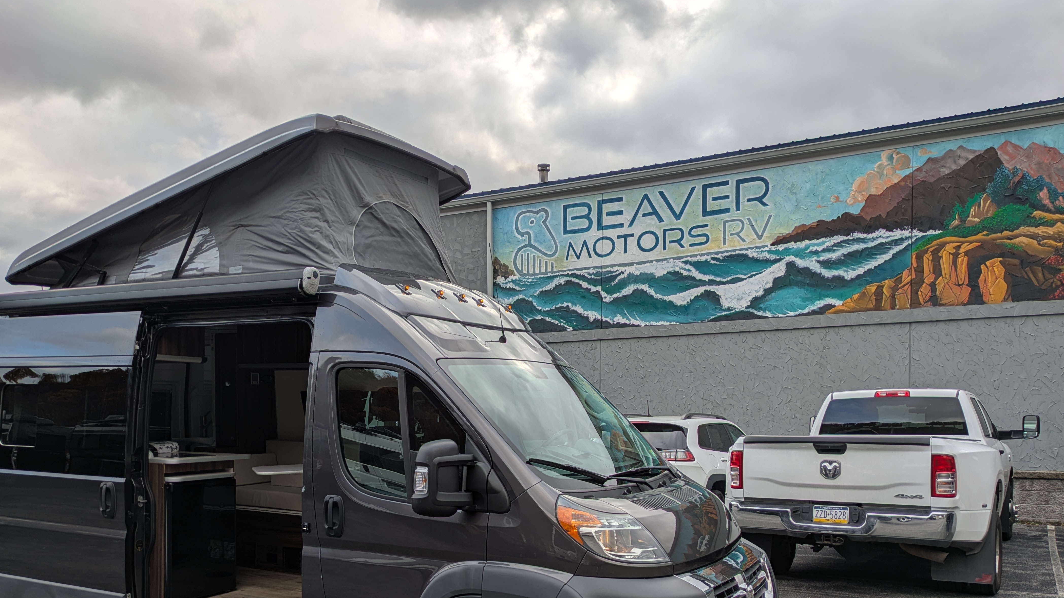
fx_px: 846
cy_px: 418
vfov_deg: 38.3
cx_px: 513
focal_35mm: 30
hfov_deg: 64.3
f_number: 1.89
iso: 48
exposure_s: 1/1546
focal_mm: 5.43
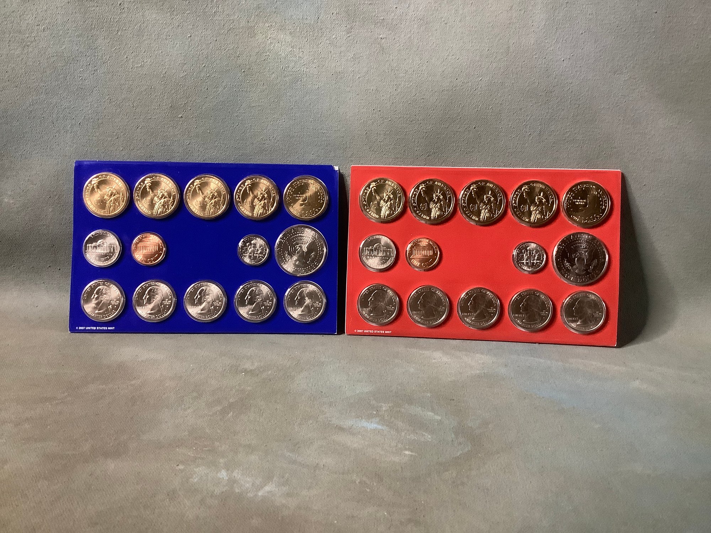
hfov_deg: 58.4
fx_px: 637
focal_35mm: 31
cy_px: 266
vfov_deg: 45.4
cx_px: 356
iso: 320
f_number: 2.4
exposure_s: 1/60
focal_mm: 3.3
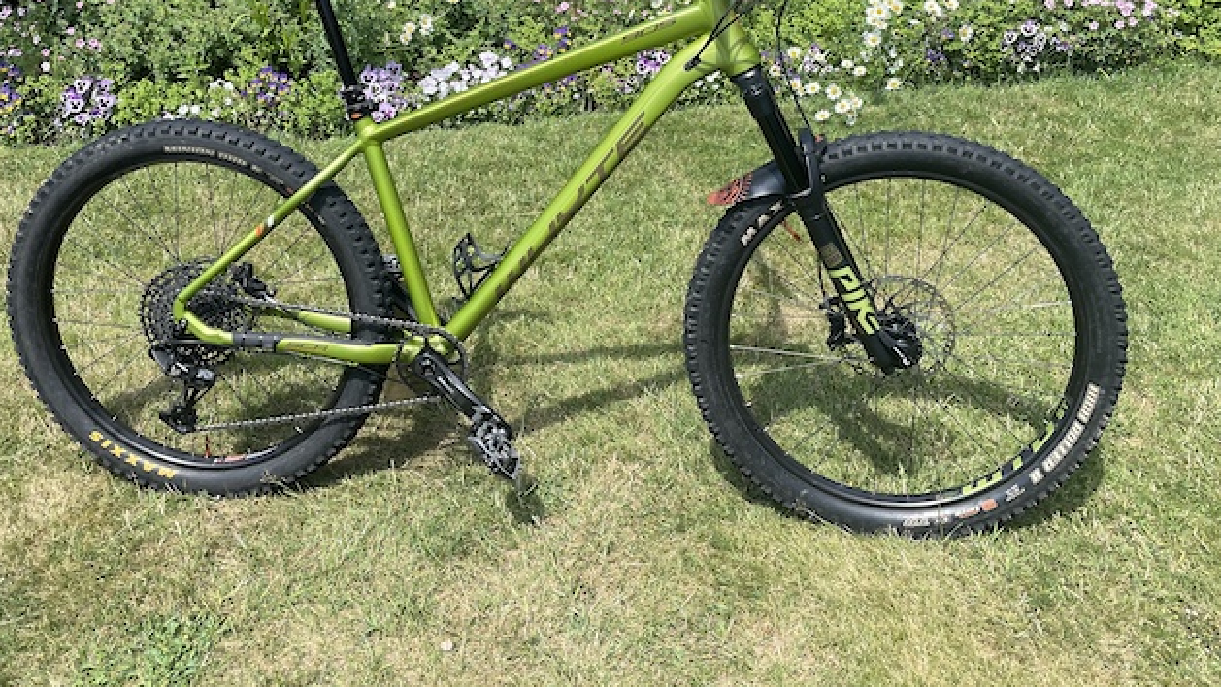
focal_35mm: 36
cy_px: 149
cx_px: 598
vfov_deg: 32.1
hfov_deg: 55.3
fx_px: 1166
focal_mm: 4.2
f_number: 1.6
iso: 32
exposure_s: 1/924
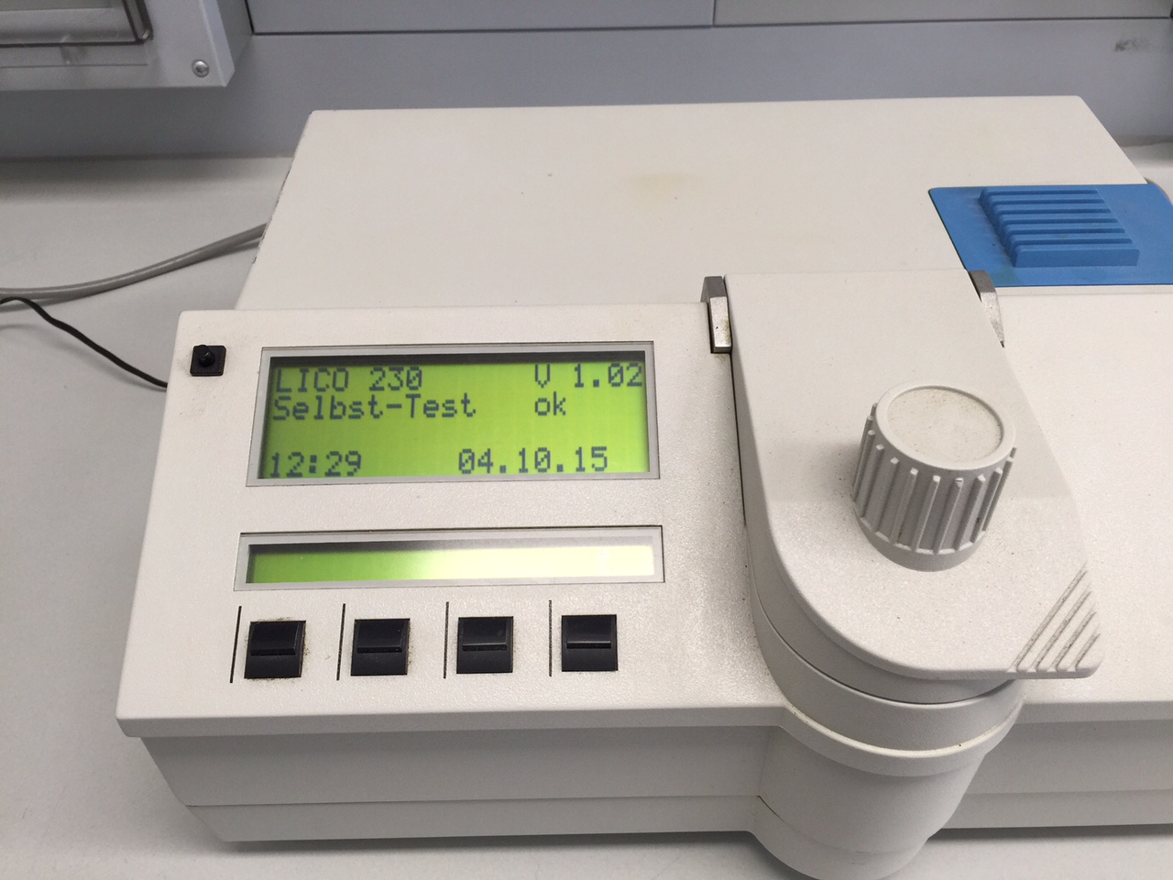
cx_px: 586
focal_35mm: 29
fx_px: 983
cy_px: 440
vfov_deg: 48.2
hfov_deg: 61.7
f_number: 2.2
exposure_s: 1/33
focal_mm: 4.15
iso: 32
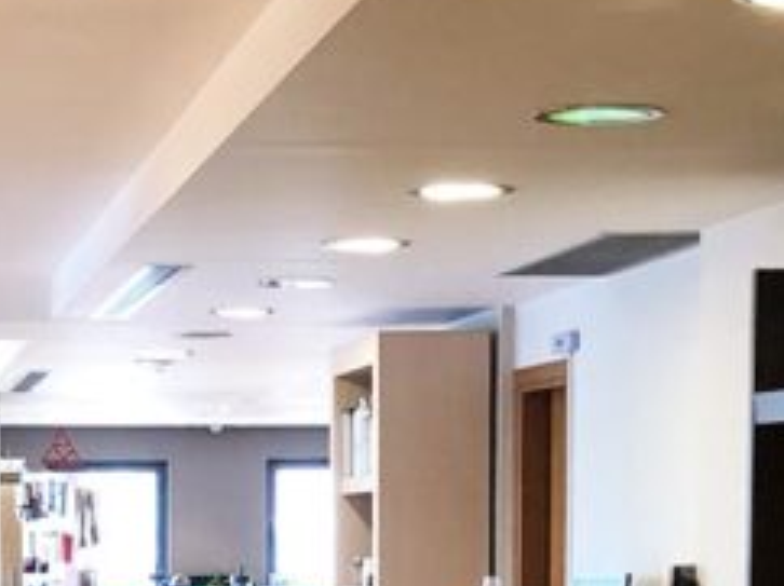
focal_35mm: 128
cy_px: 728
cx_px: 147
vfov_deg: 11.3
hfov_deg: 15.3
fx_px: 2896
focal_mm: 4.15
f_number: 2.2
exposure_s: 1/30
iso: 125
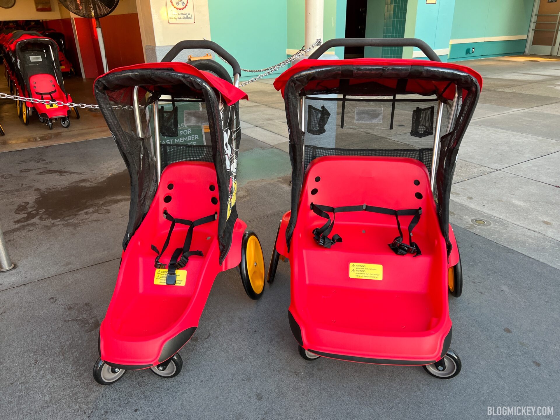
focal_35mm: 26
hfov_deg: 67.3
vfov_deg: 53.1
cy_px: 210
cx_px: 280
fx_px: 421
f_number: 1.5
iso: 80
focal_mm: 5.7
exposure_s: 1/120
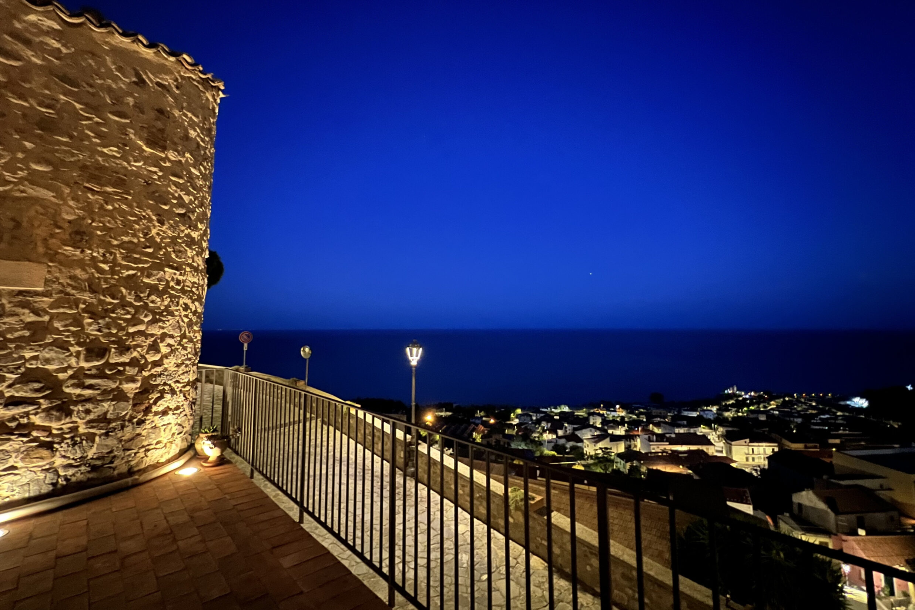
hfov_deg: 104.2
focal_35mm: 14
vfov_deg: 81.1
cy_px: 287
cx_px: 470
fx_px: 356
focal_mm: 1.57
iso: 1000
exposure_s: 1/8
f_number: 1.8
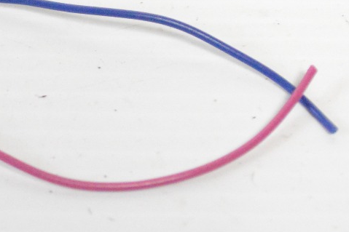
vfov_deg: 6.0
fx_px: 2216
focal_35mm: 229
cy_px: 45
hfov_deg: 8.8
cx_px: -139
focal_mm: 45
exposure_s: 1/80
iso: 6400
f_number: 6.3
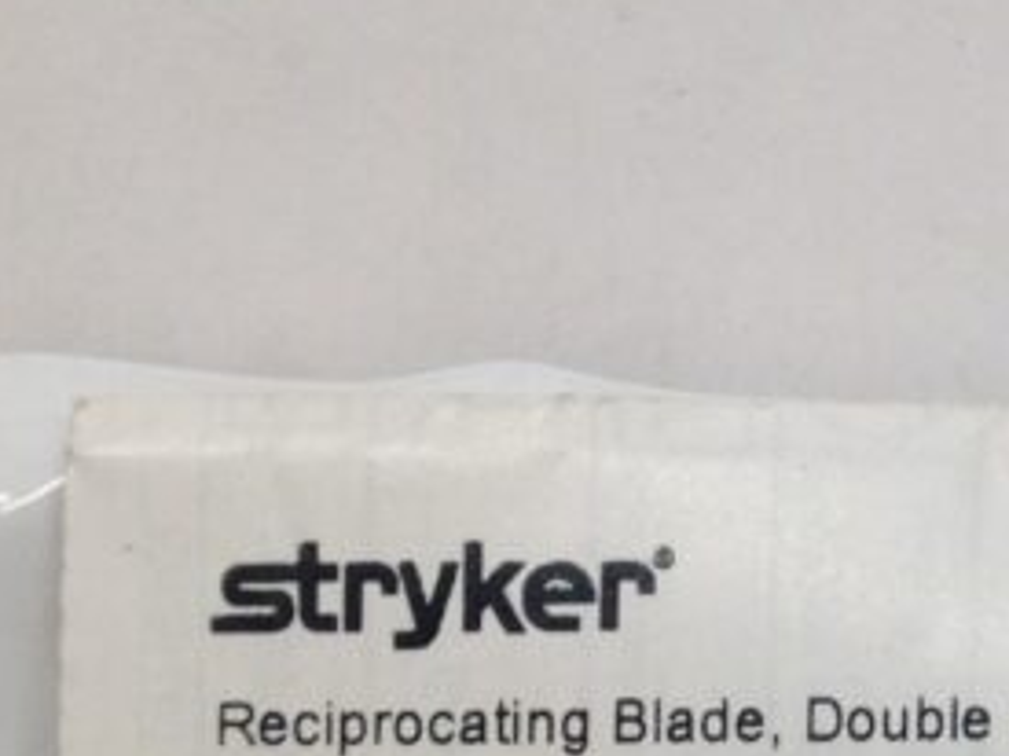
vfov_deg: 11.8
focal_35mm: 123
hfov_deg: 15.1
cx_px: 1424
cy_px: 892
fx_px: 3584
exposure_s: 1/60
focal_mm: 4.12
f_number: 2.4
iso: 64
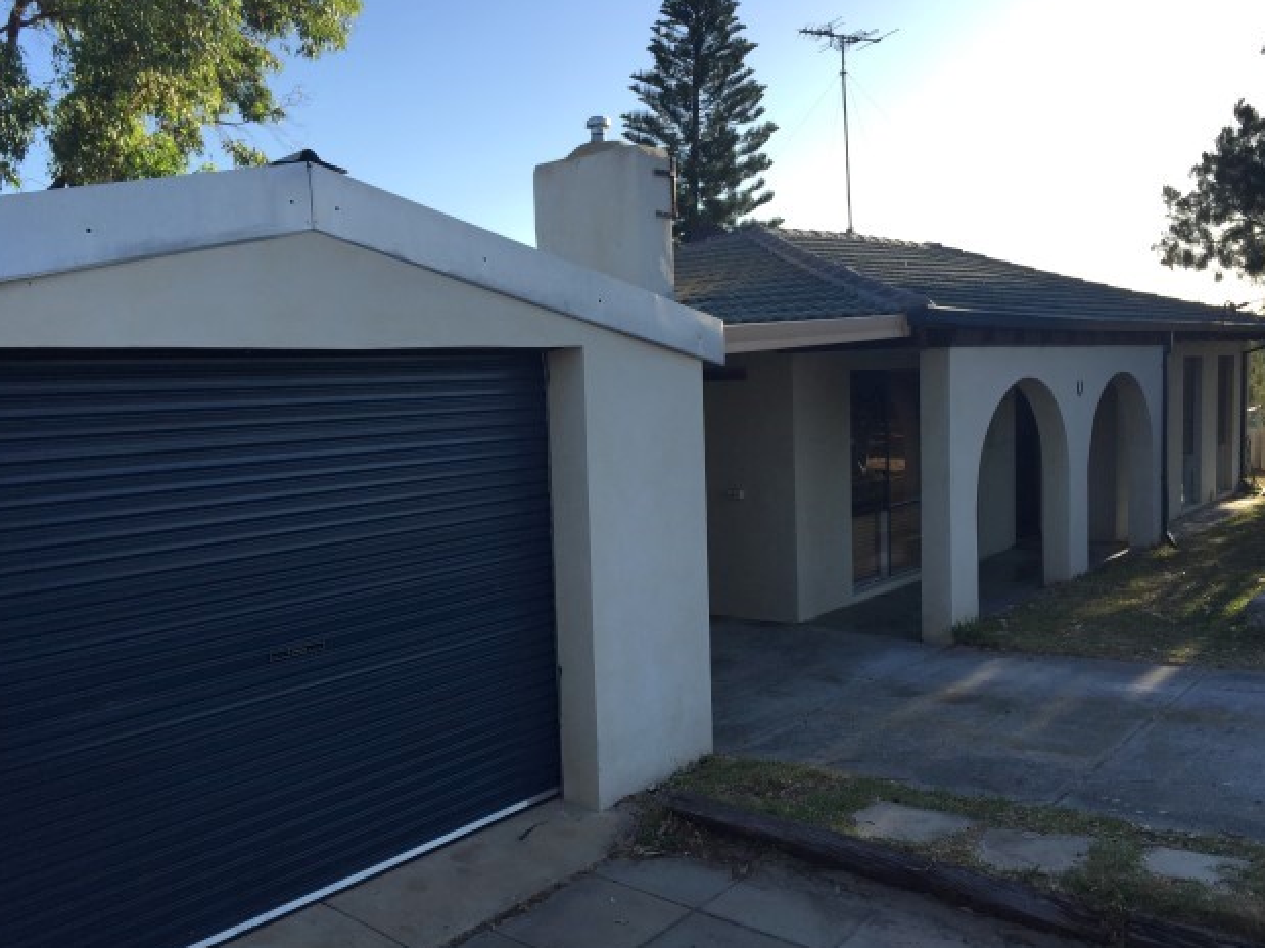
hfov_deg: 60.0
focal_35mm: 30
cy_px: 468
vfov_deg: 46.8
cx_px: 629
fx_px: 1096
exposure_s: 1/898
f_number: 2.2
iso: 32
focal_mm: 4.15
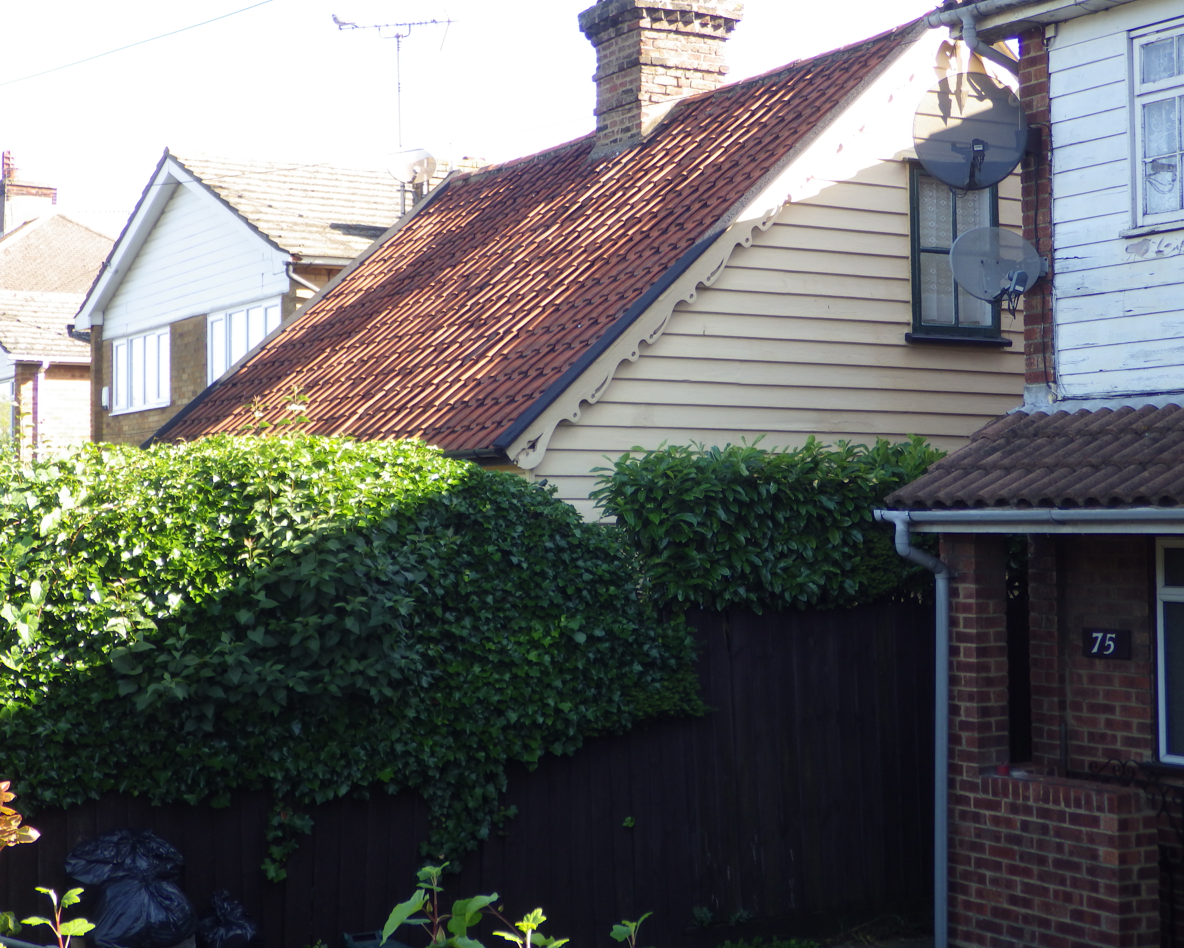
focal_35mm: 57
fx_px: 1997
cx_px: 624
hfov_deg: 33.0
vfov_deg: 26.7
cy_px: 474
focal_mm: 9.6
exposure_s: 1/160
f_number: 3.4
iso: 125
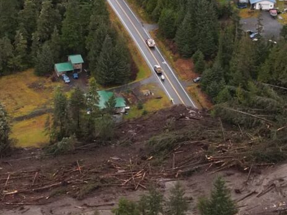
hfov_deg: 18.4
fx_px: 879
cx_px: 59
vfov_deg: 14.0
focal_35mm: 106
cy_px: 111
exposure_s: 1/30
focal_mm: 4.5
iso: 800
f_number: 2.8
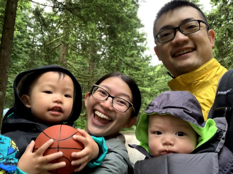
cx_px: 116
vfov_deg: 44.2
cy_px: 87
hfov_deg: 56.8
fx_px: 215
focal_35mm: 32
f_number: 2.2
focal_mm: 2.87
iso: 100
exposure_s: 1/60
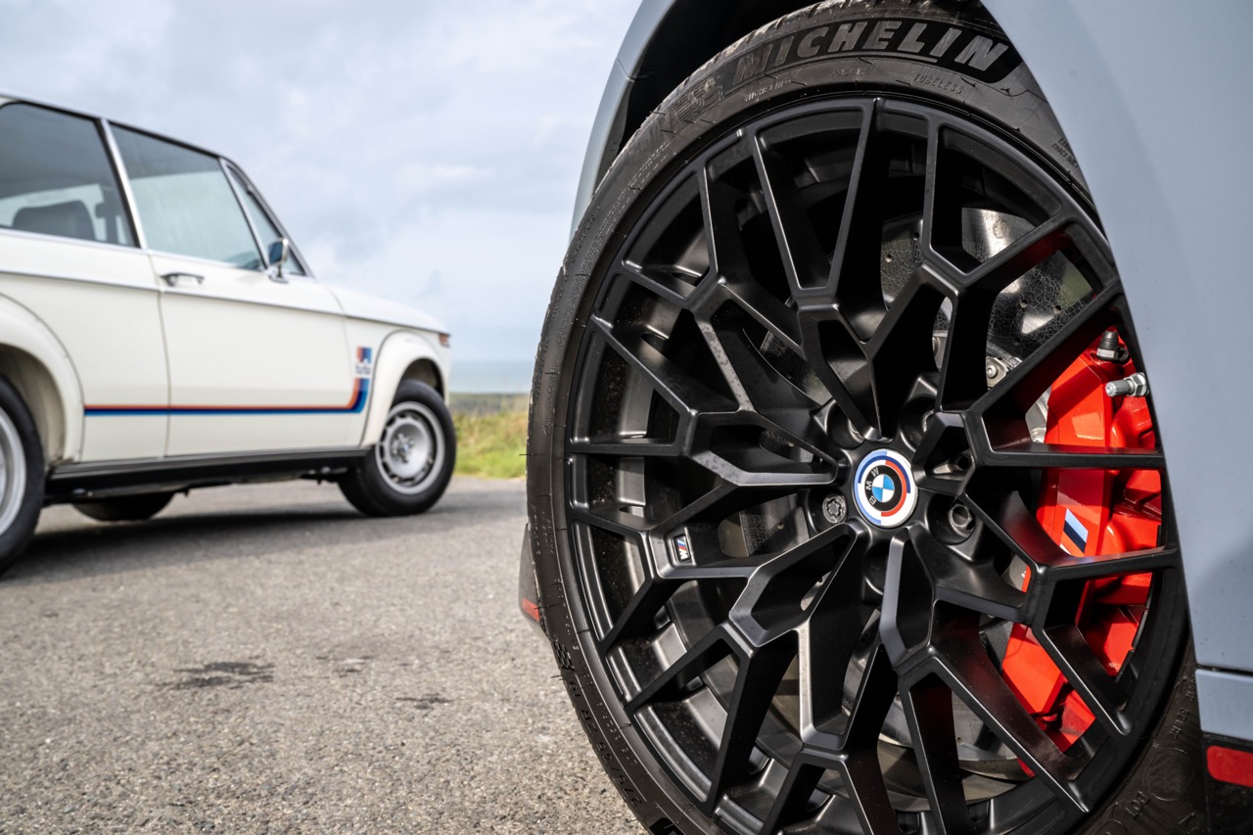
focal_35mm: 40
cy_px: 418
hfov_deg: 48.5
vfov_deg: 33.4
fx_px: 1392
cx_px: 626
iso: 500
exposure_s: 1/125
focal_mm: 40
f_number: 10
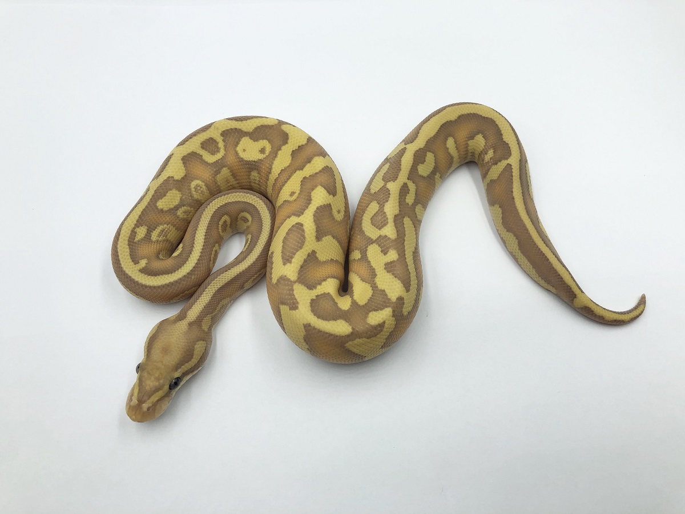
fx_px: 554
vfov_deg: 49.7
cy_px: 257
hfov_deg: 63.4
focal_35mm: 28
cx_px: 342
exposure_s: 1/889
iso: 20
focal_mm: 3.99
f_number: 1.8
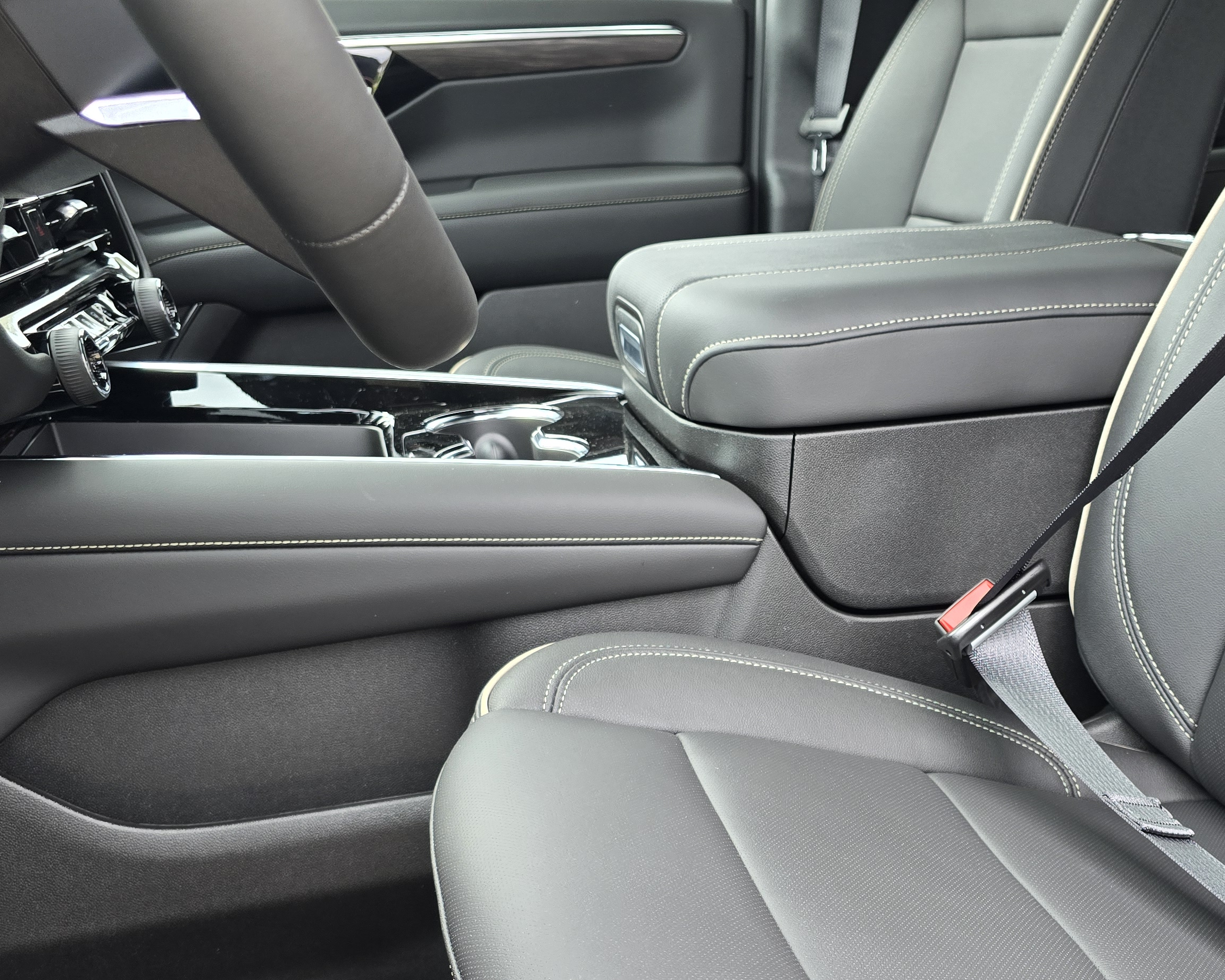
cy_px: 789
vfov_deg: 36.9
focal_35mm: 39
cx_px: 902
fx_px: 1414
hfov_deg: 45.4
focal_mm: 6.3
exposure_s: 1/180
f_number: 1.7
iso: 80
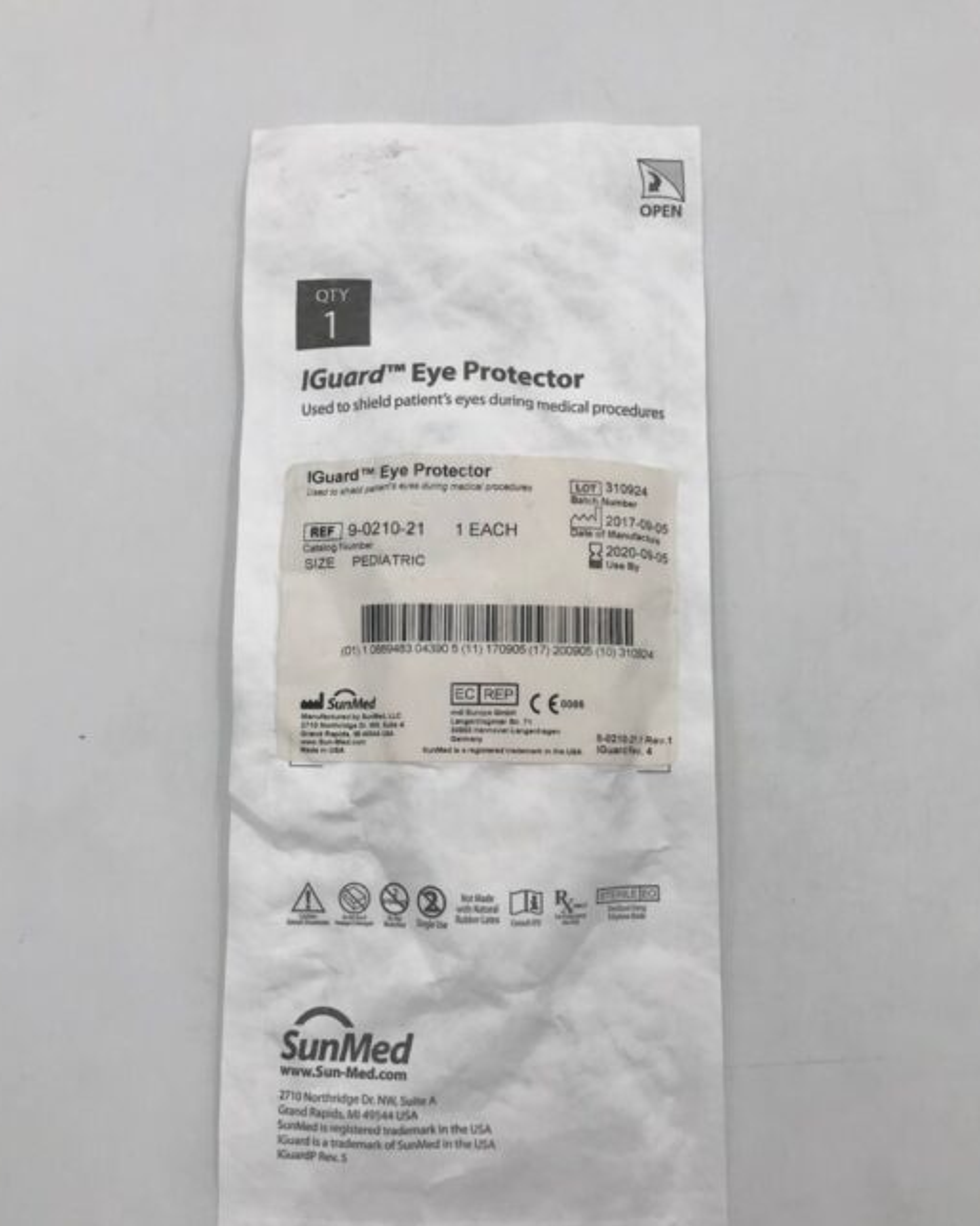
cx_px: 513
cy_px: 639
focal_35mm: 34
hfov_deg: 43.3
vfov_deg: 52.8
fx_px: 1233
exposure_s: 1/273
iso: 20
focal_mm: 3.99
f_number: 1.8
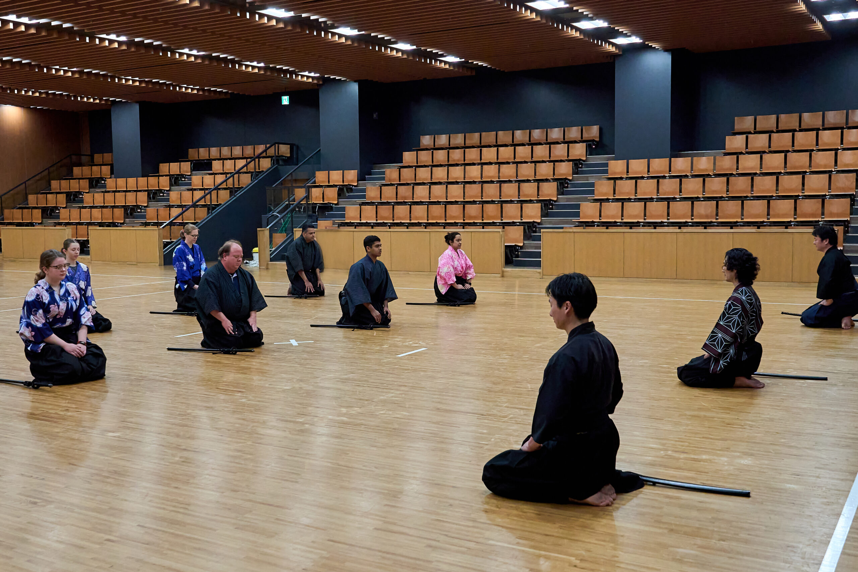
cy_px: 286
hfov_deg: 53.1
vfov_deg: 36.9
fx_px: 858
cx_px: 429
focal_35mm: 36
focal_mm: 24
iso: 3200
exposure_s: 1/500
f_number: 5
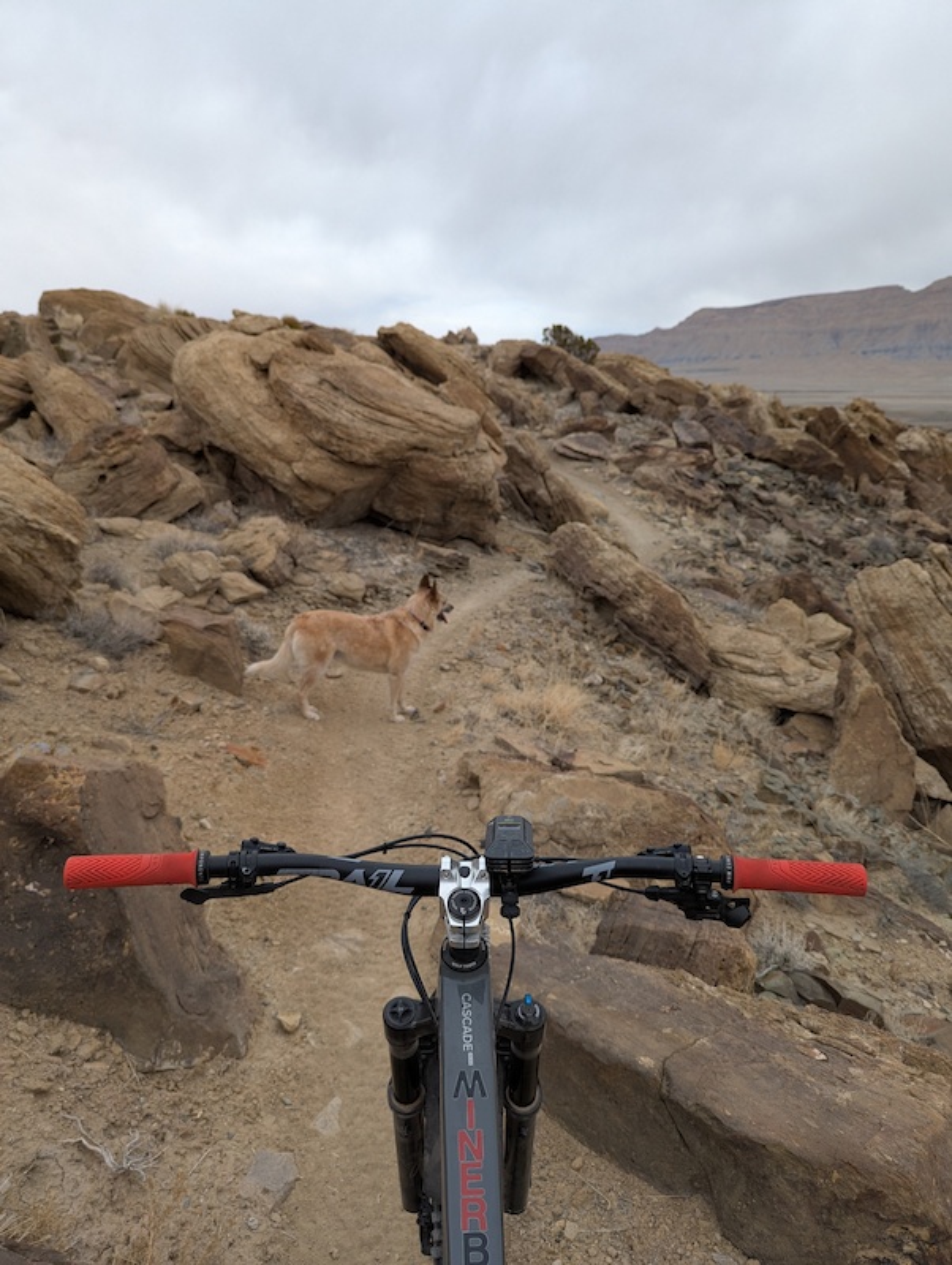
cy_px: 632
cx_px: 476
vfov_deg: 71.5
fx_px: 878
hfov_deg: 56.9
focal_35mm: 24
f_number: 1.85
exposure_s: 1/1167
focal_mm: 6.81
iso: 46
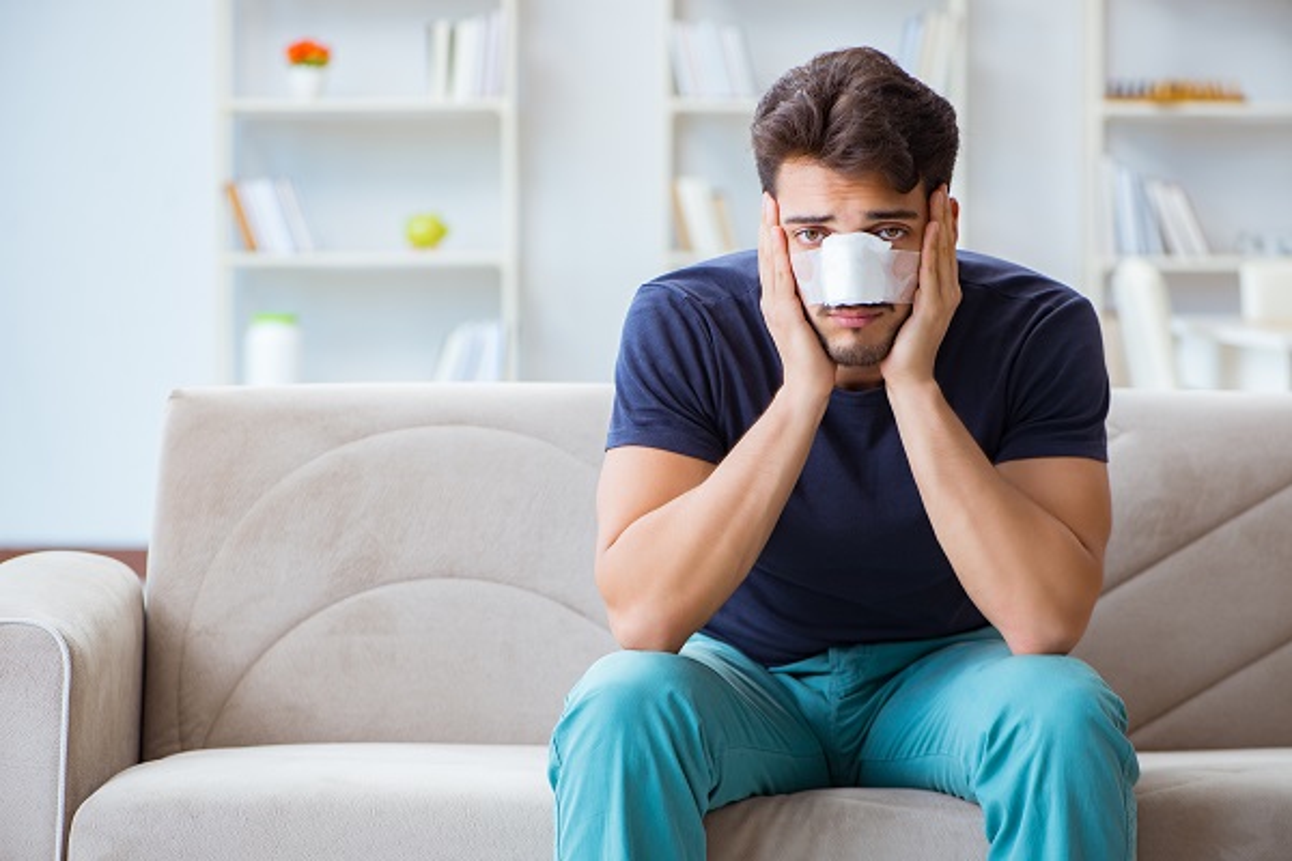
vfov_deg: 13.0
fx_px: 3768
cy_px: 430
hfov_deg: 19.5
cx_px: 646
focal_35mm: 105
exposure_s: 1/100
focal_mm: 105
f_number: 5
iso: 160
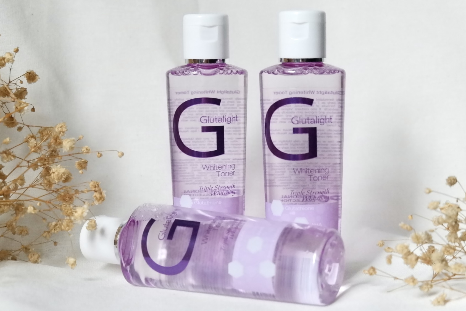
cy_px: 156
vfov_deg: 18.9
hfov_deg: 28.1
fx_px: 932
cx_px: 233
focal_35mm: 72
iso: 6400
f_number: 5.6
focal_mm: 48.4
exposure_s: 1/105
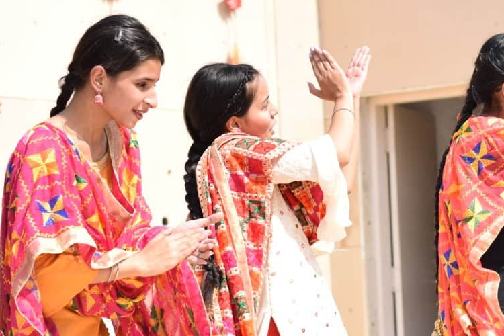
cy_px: 110
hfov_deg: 12.7
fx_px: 2268
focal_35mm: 162
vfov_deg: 8.5
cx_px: 226
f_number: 3.2
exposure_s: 1/800
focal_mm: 50
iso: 100
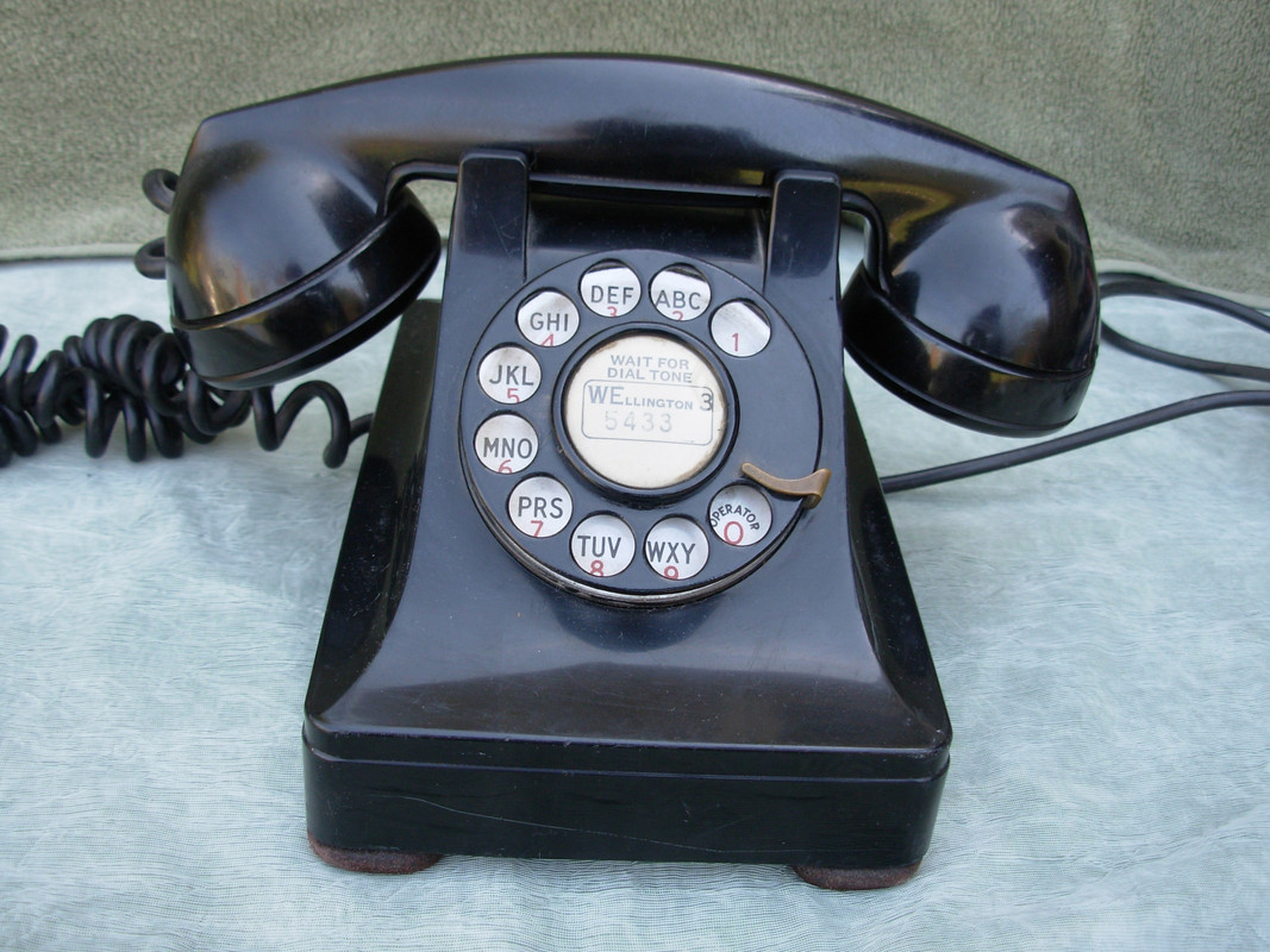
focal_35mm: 38
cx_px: 635
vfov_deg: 37.7
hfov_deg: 49.0
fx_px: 1394
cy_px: 476
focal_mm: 6.3
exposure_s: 1/85.4
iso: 50
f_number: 2.9
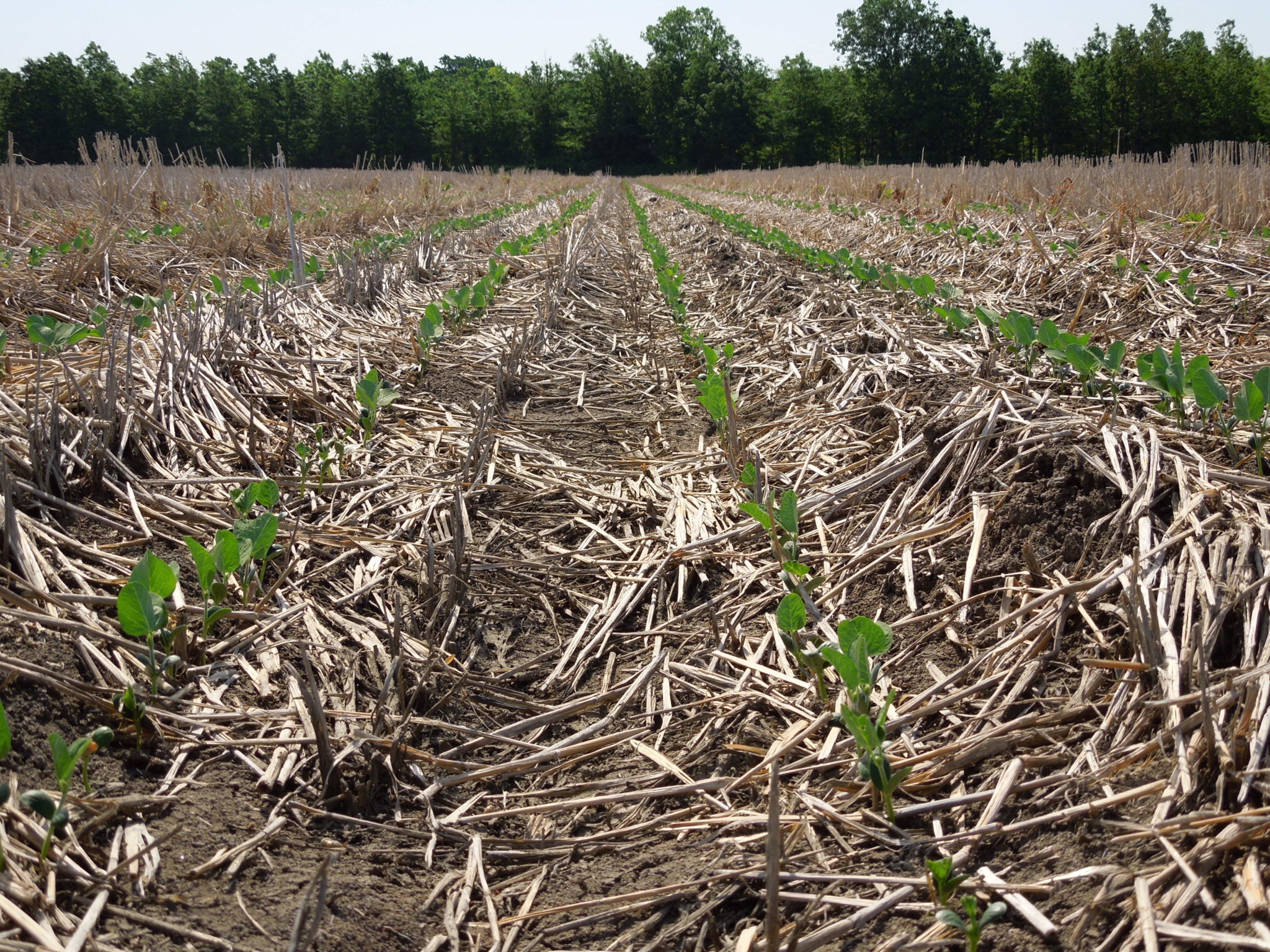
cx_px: 635
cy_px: 476
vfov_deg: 27.0
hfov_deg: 35.5
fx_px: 1981
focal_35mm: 54
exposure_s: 1/250
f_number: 8.4
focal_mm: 9.8
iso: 100
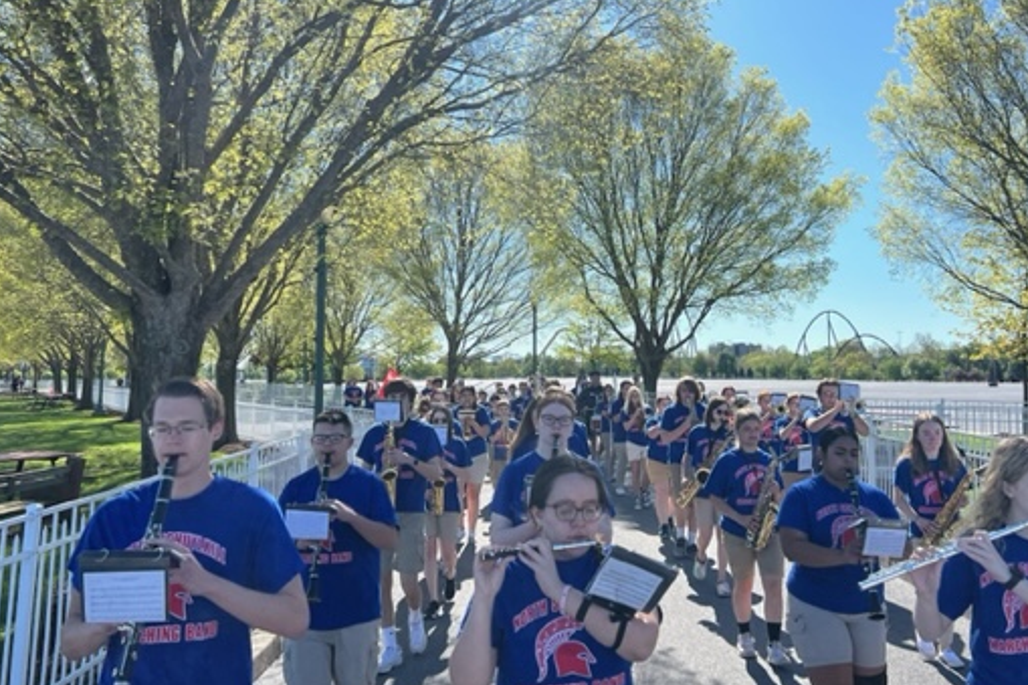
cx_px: 586
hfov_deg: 55.6
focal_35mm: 34
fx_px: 971
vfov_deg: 38.8
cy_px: 289
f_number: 1.5
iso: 50
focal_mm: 5.7
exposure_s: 1/2841
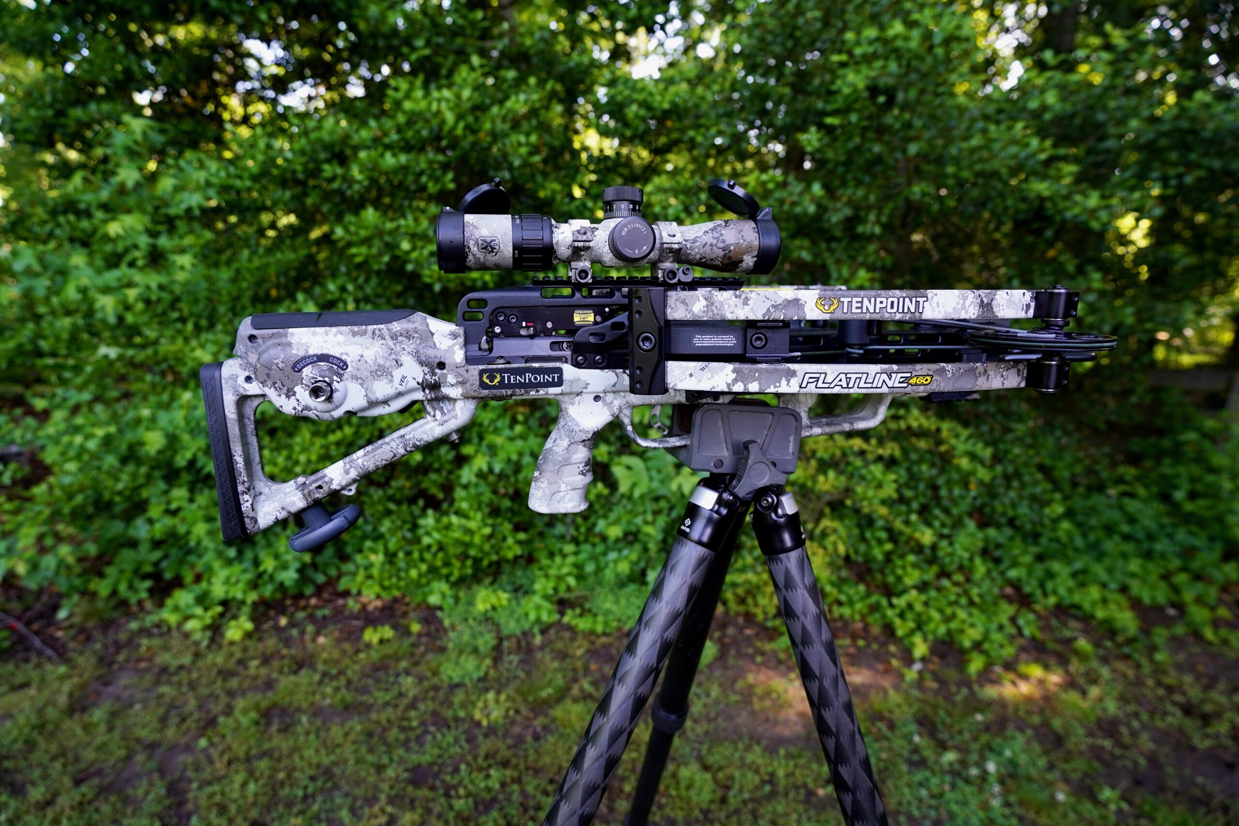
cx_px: 620
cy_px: 413
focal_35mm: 17
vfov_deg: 70.4
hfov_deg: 93.3
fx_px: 585
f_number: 3.5
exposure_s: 1/125
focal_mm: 17
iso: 320
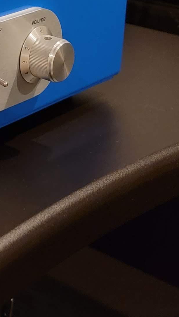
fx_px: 810
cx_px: -263
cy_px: -65
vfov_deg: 20.7
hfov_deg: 10.6
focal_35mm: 96
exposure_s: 1/30
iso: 640
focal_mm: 6.7
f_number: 1.8
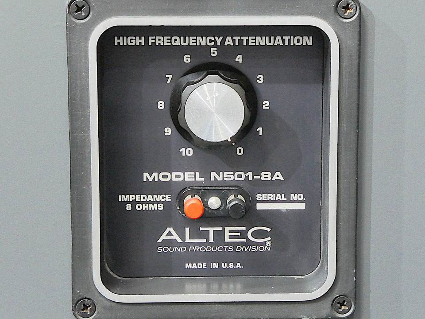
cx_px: 212
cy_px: 160
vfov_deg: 15.1
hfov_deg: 20.0
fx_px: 1203
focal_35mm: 98
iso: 3200
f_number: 8
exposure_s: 1/4
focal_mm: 17.5
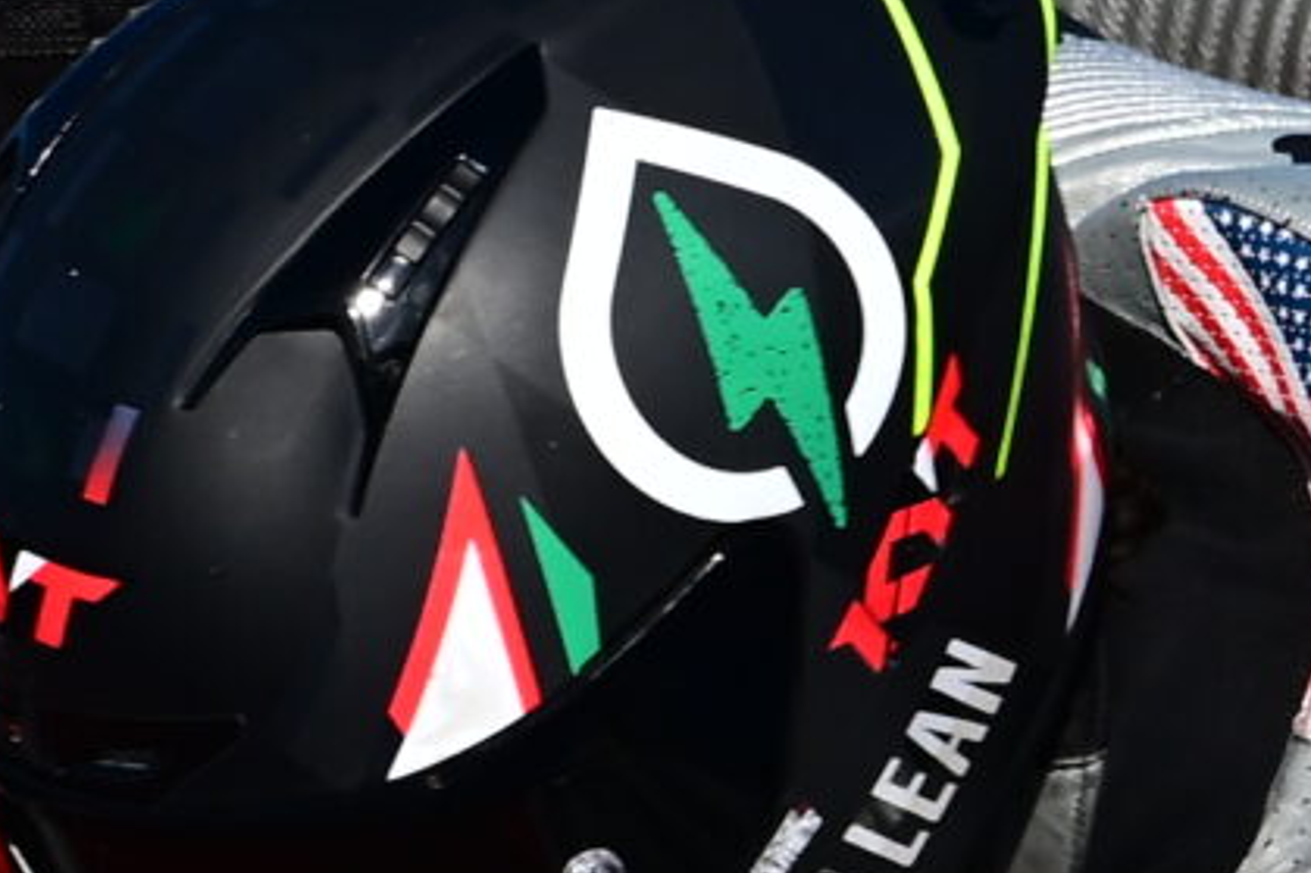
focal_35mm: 4489
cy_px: 1532
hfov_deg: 0.5
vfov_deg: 0.3
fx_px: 163402
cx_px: 1061
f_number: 6.3
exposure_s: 1/800
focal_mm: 490
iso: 125
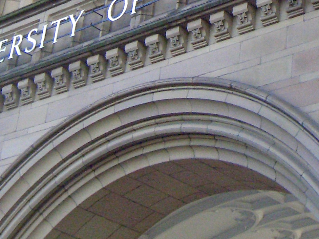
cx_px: 244
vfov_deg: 13.5
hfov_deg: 18.4
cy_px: -66
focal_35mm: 106
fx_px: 977
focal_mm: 8
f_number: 4.8
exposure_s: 1/500
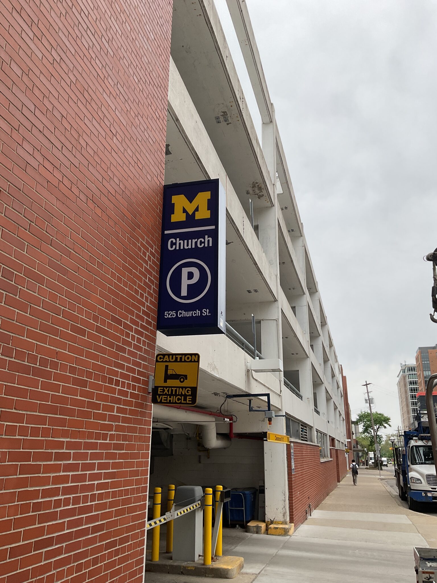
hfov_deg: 48.2
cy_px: 292
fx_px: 488
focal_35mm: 29
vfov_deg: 61.7
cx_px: 218
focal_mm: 3
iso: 16
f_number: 1.8
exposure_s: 1/1675
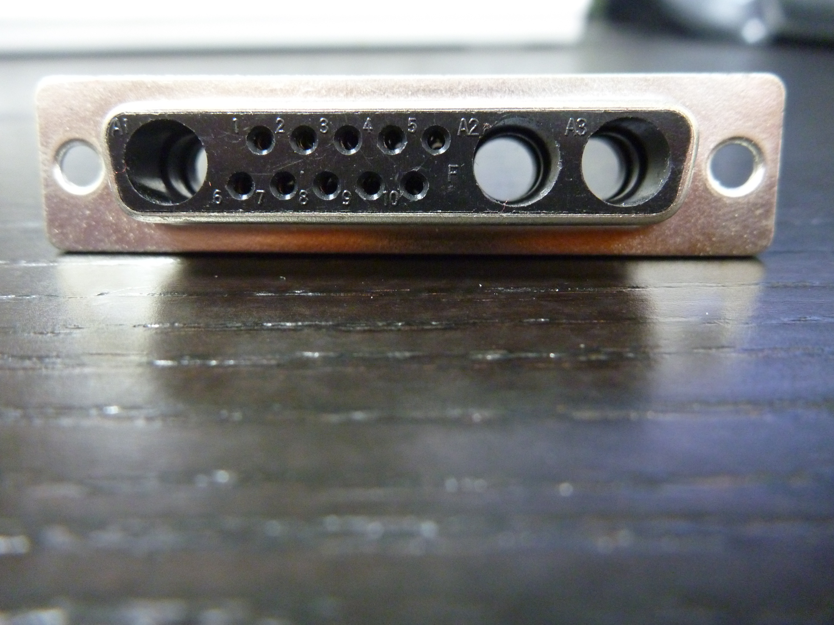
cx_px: 417
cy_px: 312
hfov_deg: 63.4
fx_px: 675
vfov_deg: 49.7
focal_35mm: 28
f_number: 3.3
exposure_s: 1/8
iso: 400
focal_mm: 4.9
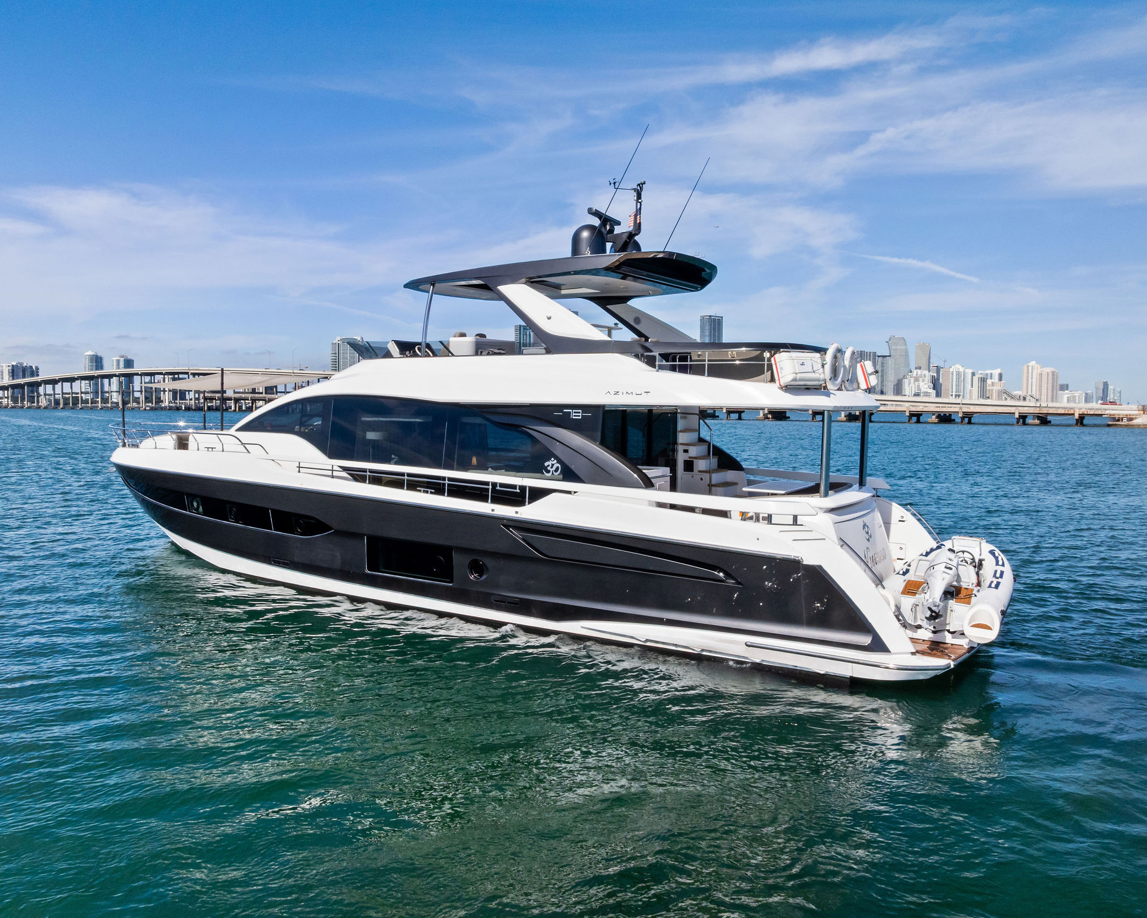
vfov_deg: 54.9
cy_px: 450
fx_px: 883
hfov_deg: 66.0
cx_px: 567
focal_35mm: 26
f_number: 10
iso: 400
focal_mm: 12.29
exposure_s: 1/100
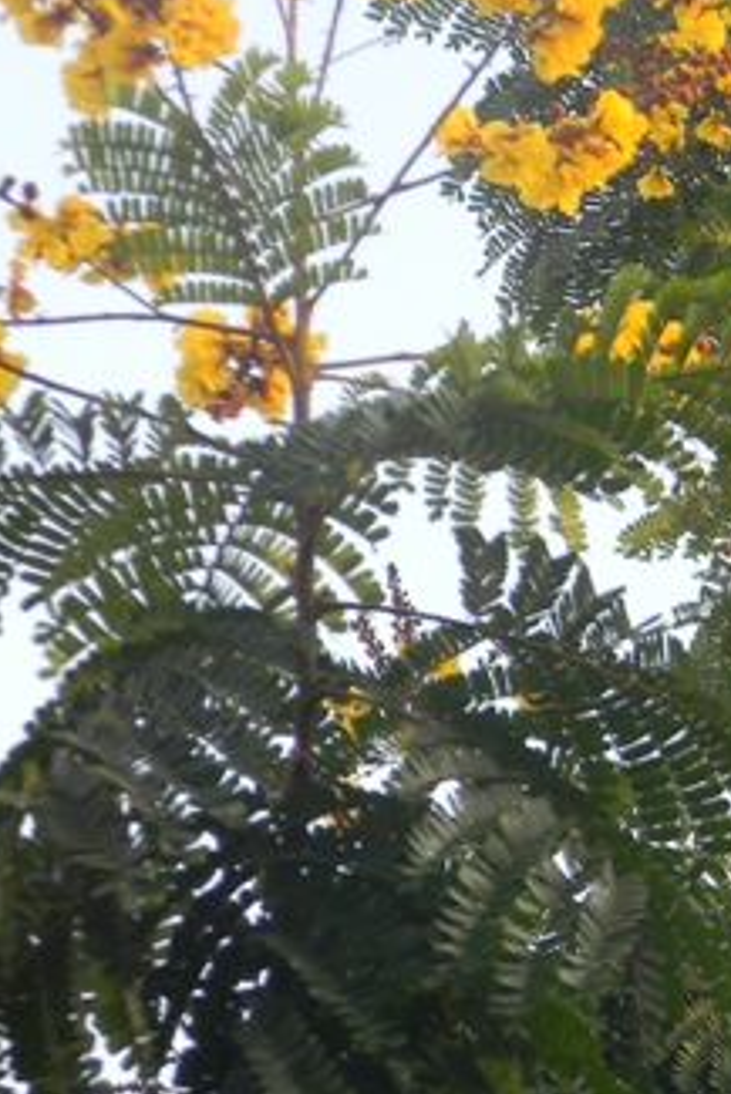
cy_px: 384
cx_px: 1317
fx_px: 8184
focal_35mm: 269
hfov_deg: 5.0
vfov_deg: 7.7
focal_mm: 19
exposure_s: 1/60.6
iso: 80
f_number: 4.7
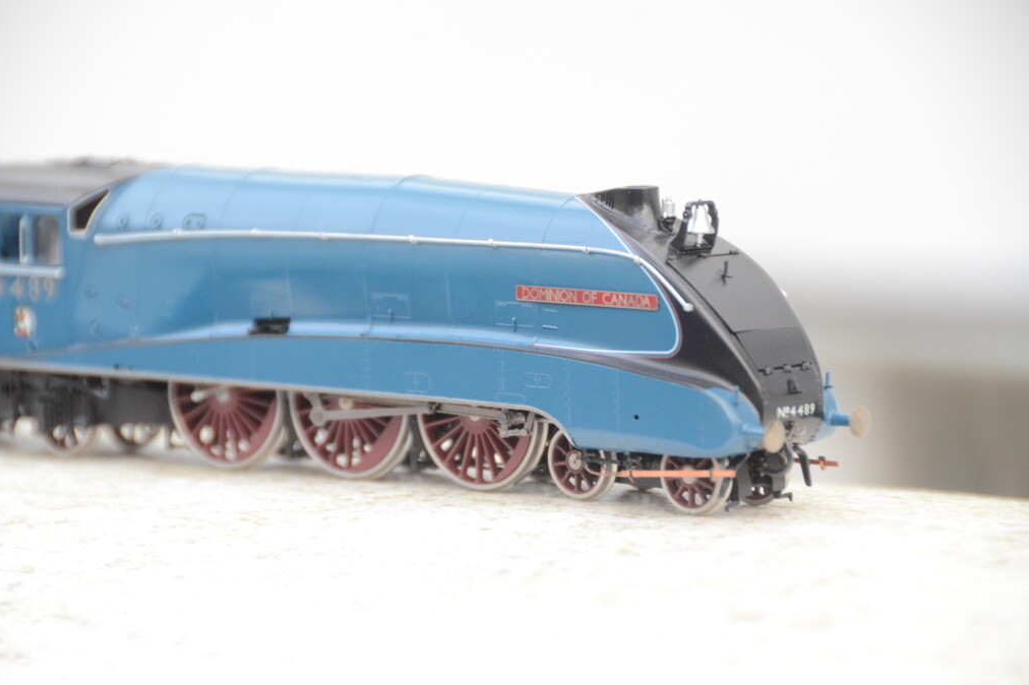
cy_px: 344
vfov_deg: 4.5
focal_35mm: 303
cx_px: 509
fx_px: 8657
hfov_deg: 6.8
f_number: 5.6
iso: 1600
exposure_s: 1/100
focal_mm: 200
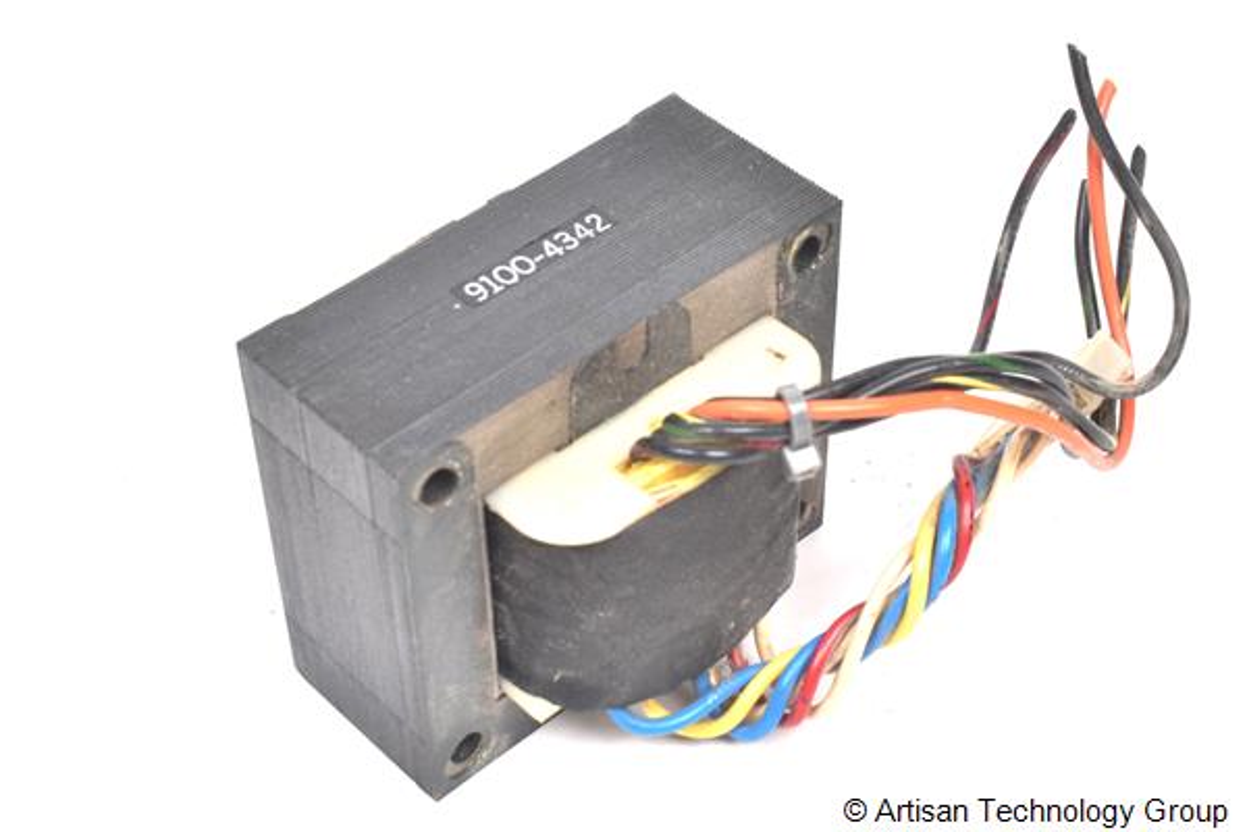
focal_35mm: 48
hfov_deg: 41.1
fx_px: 1663
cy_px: 416
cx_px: 624
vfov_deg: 28.1
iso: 200
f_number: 13
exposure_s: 1/200
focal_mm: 32
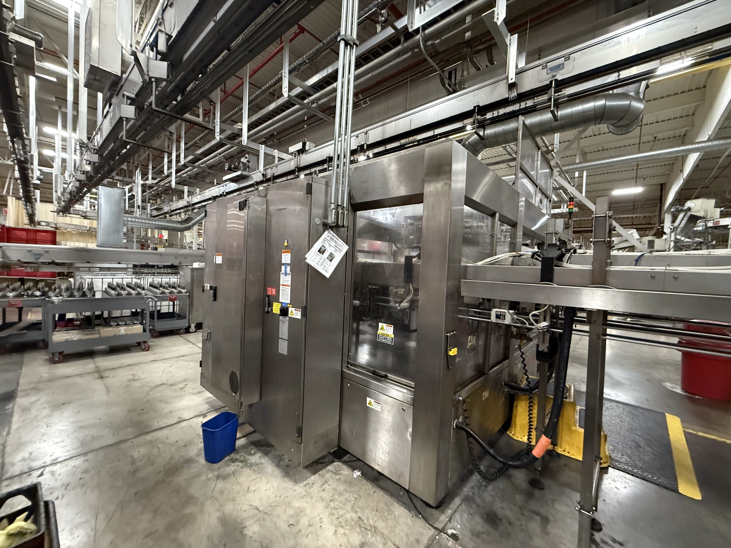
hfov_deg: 102.1
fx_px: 296
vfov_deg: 85.7
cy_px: 274
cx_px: 366
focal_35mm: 14
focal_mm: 2.22
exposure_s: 1/60
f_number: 2.2
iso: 800
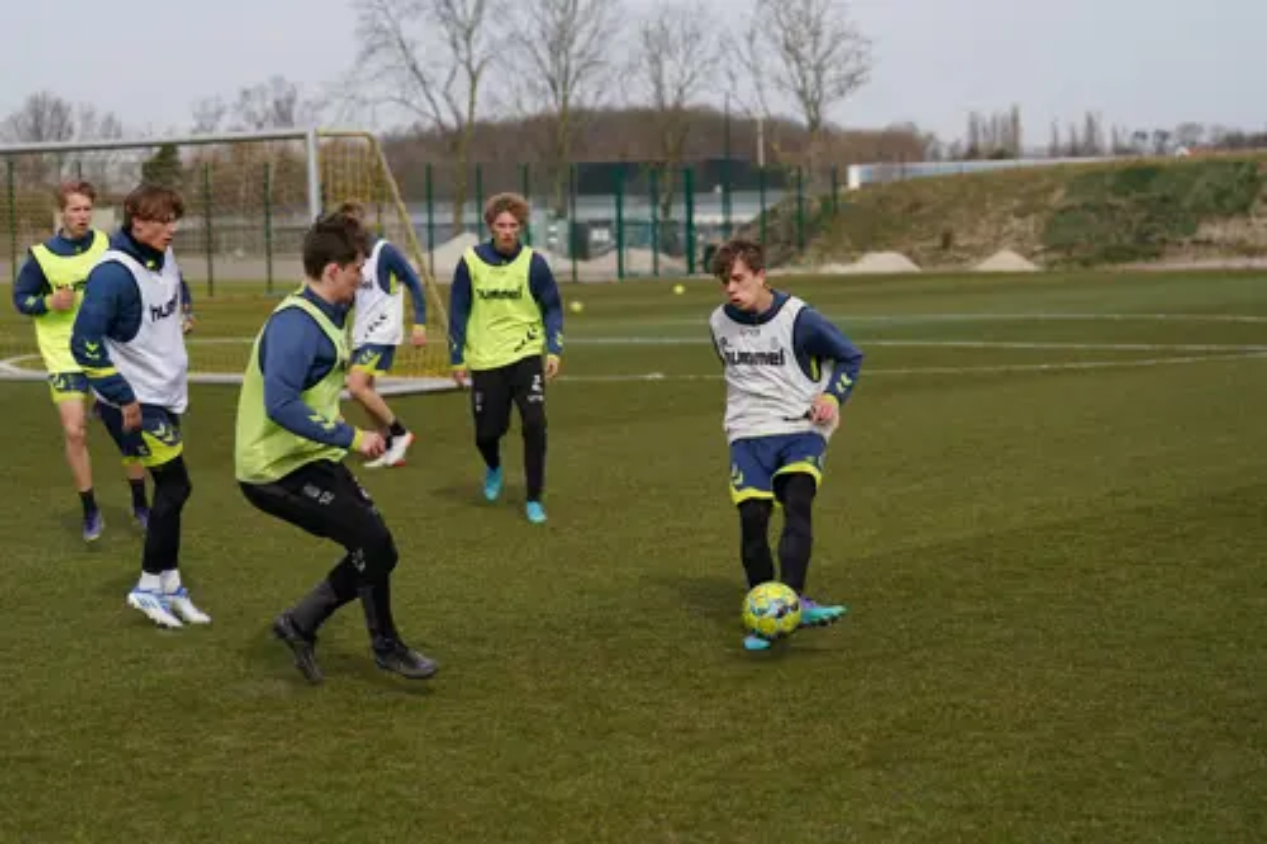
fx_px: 2744
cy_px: 422
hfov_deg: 26.0
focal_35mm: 78
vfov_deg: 17.5
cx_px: 634
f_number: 3.5
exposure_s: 1/3200
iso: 250
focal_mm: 78
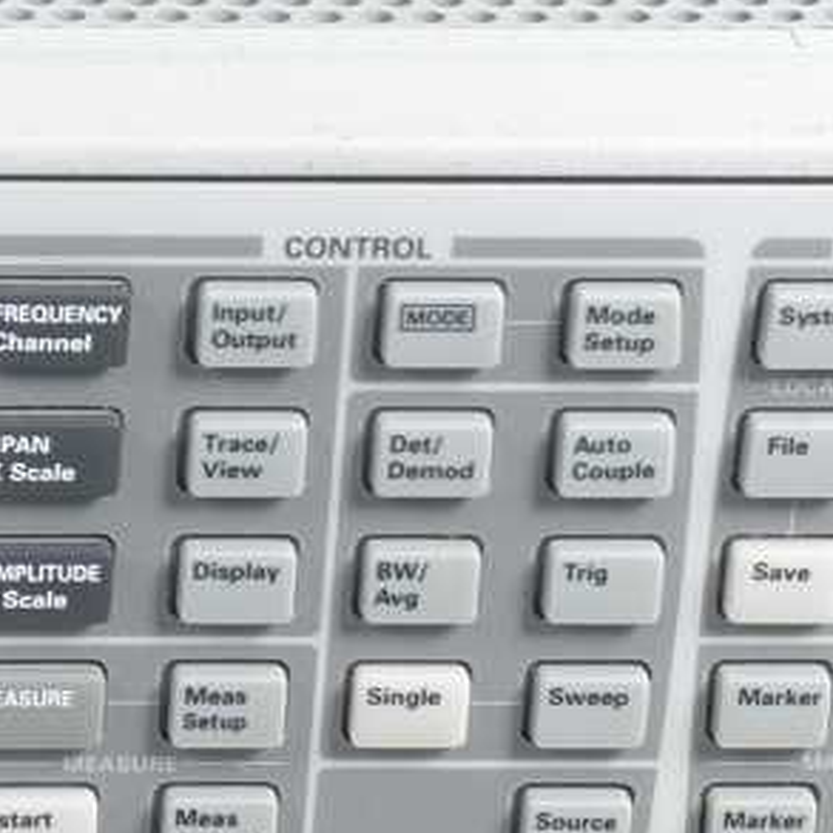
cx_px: -665
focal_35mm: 232
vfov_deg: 7.5
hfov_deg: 7.3
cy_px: 266
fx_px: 6316
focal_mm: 18.51
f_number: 4
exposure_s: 1/125
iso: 125
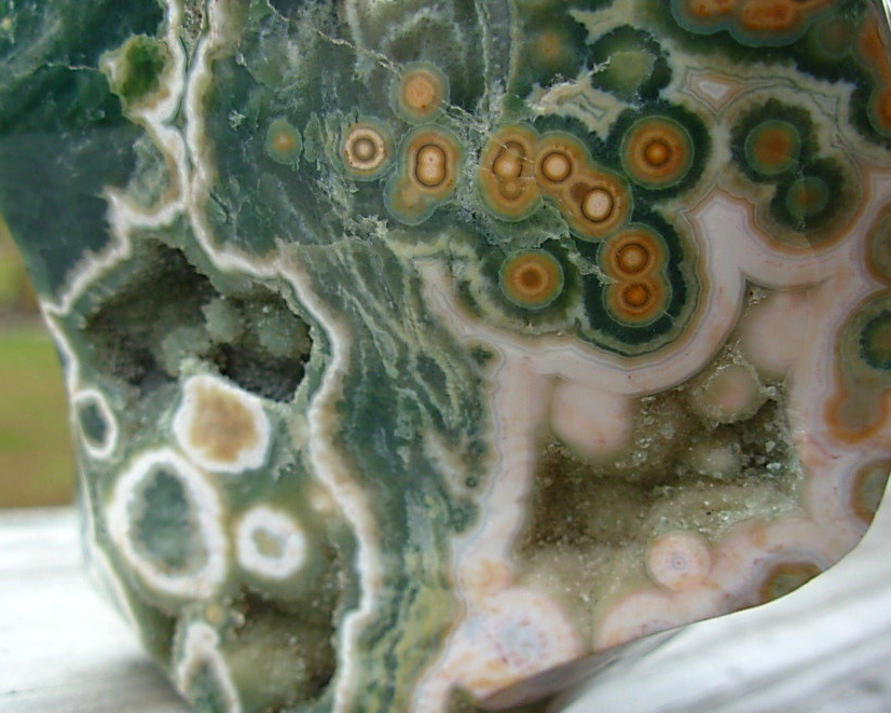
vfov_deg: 32.7
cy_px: 402
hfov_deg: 40.3
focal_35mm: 46
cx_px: 416
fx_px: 1213
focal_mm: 6.3
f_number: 2.9
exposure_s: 1/102
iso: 50
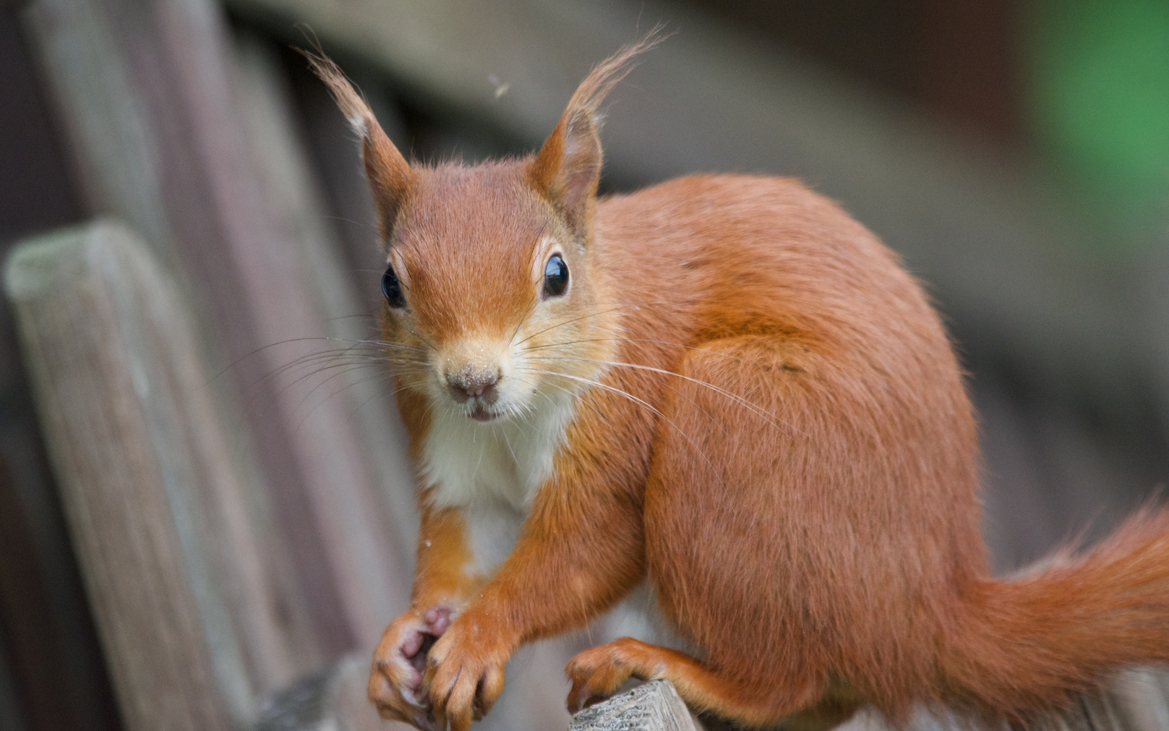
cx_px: 585
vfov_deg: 1.4
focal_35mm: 919
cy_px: 372
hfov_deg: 2.3
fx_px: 29282
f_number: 6.3
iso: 2500
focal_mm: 600
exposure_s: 1/800
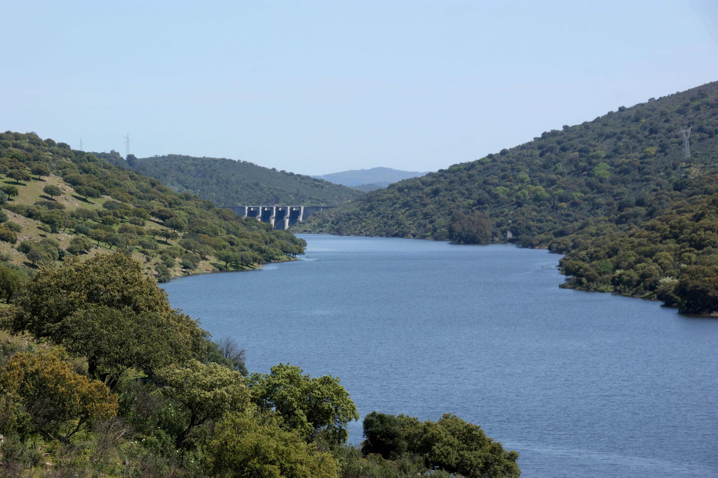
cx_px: 359
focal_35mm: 135
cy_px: 239
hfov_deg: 15.2
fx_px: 2691
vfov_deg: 10.1
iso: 100
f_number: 10
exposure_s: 1/200
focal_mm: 90
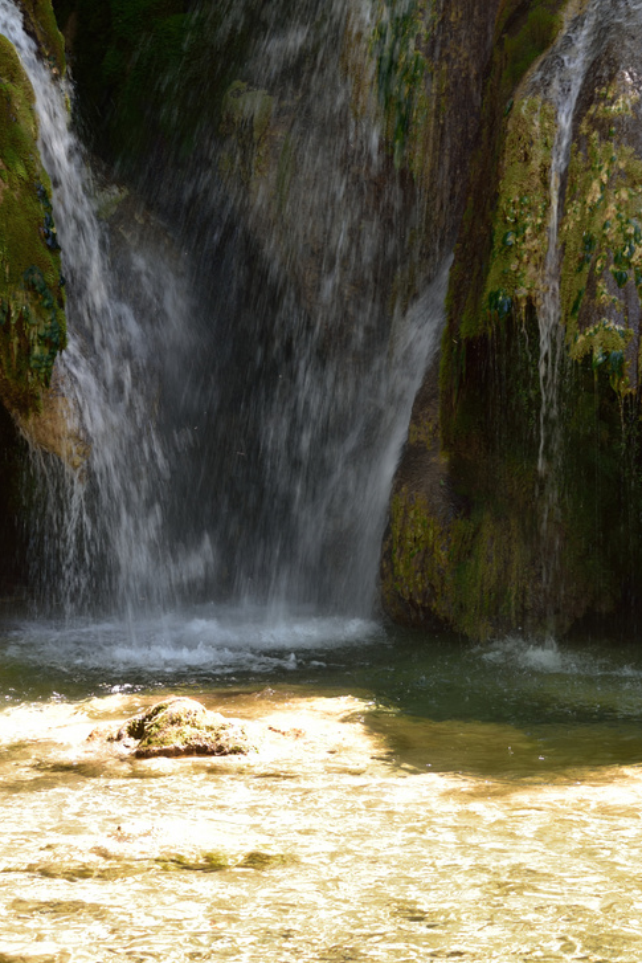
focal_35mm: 101
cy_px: 270
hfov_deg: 13.5
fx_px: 2700
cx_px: 186
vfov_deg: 20.1
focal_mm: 68
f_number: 8
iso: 400
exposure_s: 1/60
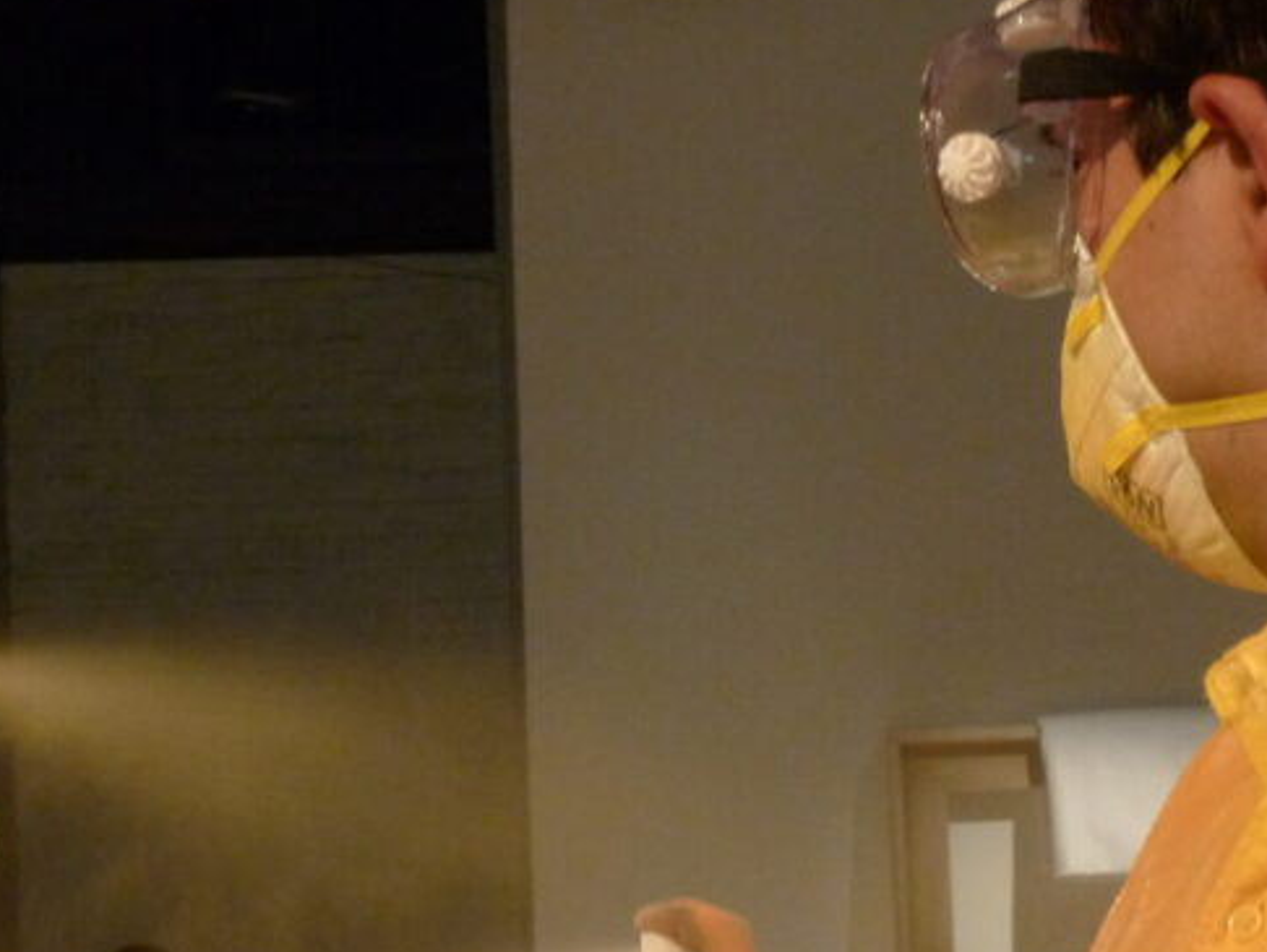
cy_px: 940
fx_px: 5200
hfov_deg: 13.9
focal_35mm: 142
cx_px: 605
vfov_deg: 10.4
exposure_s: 1/15
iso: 400
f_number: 4.5
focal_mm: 12.8
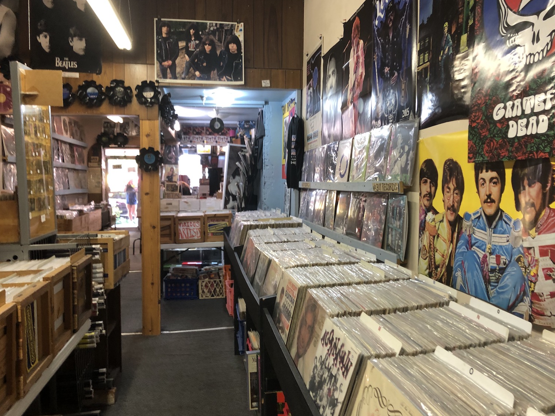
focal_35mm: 30
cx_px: 288
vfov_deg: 46.8
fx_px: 481
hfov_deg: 59.9
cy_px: 200
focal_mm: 4
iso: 40
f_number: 1.8
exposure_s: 1/17
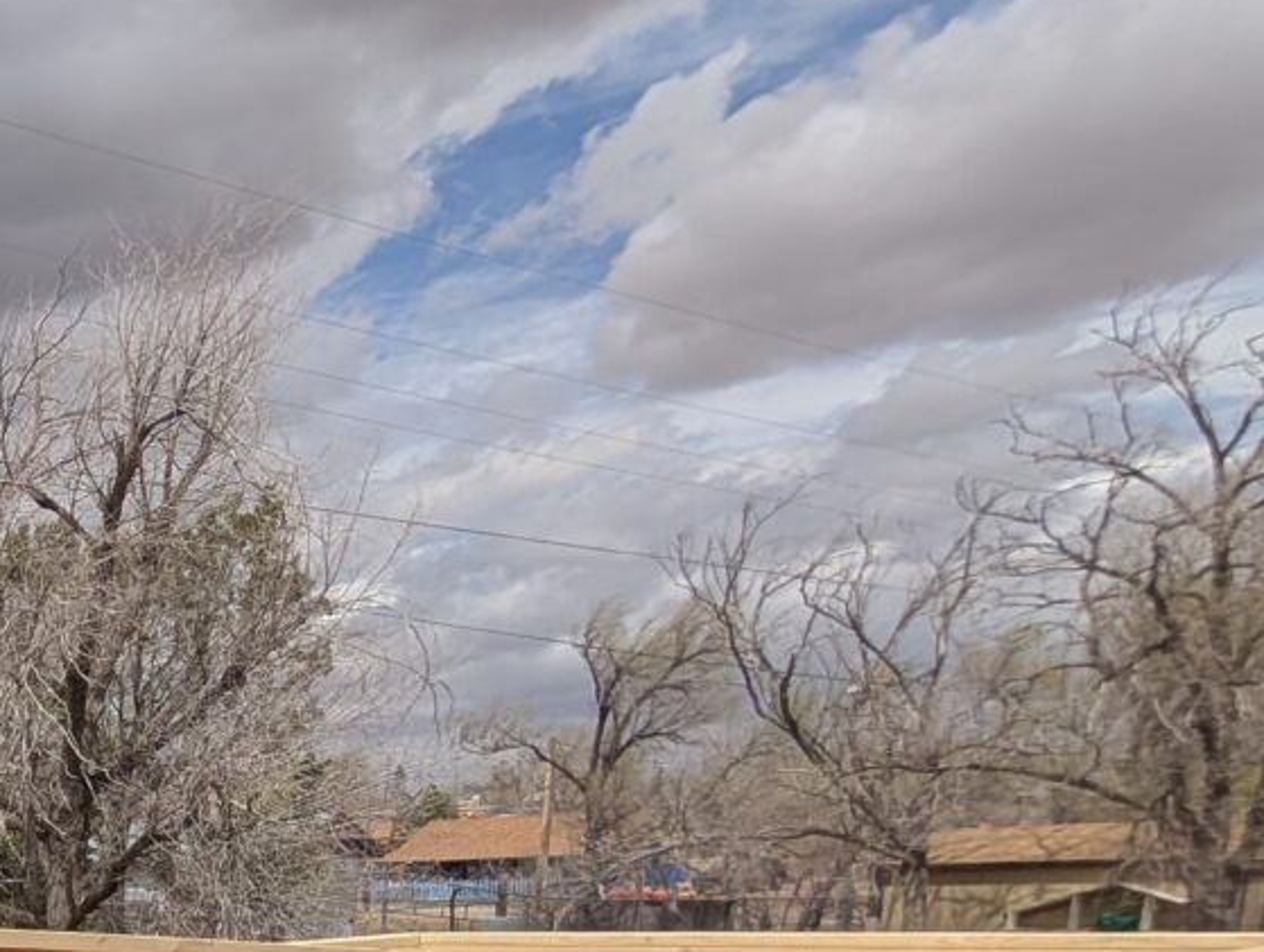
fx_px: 1609
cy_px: 1203
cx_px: -760
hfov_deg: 26.2
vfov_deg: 27.9
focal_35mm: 44
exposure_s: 1/4878
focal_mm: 2.02
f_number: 1.7
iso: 50
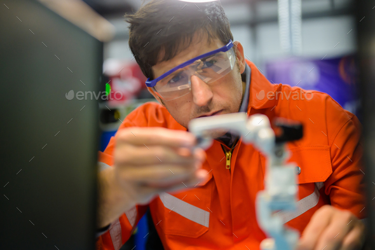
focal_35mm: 50
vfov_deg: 27.0
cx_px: 188
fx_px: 521
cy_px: 125
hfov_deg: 39.6
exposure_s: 1/320
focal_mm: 50
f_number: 1.8
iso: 1100
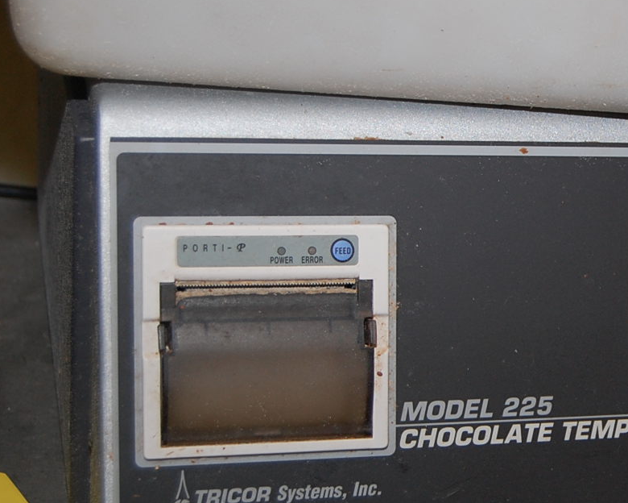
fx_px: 1764
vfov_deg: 16.2
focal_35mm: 95
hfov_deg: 19.7
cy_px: 262
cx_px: 600
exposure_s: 1/60
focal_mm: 35
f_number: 4.8
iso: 400
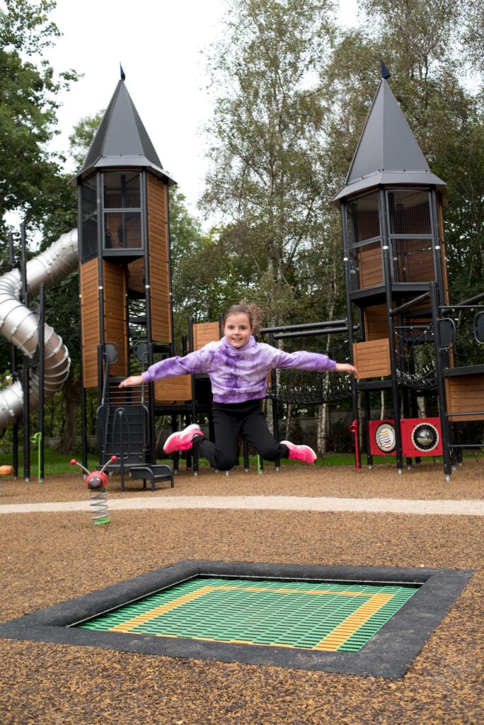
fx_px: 705
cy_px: 362
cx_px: 242
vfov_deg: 54.4
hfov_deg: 37.9
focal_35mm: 35
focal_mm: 35
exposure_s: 1/250
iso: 400
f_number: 5.6
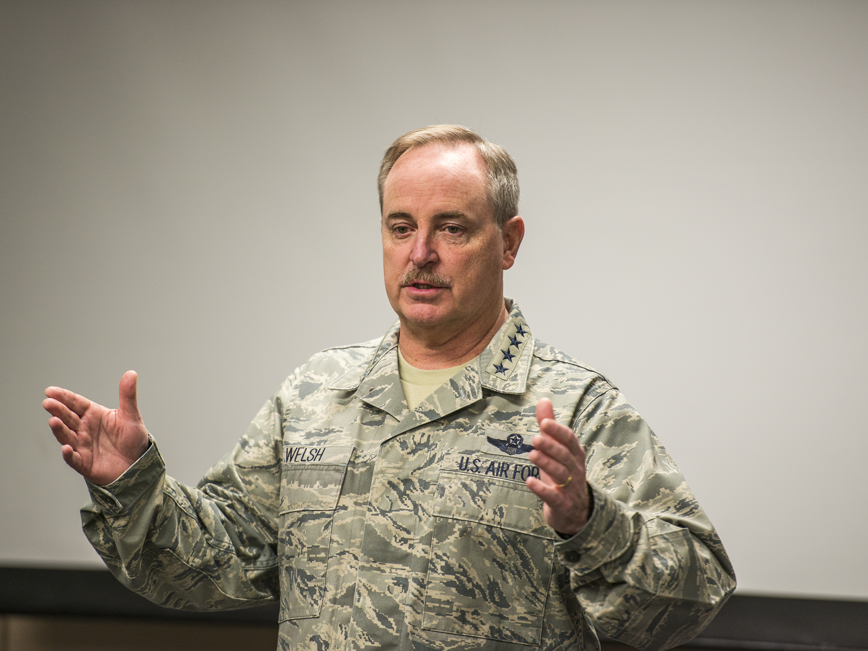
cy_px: 325
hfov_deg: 9.1
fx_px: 5442
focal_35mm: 217
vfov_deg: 6.8
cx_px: 420
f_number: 2.8
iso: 500
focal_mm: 200
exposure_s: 1/125
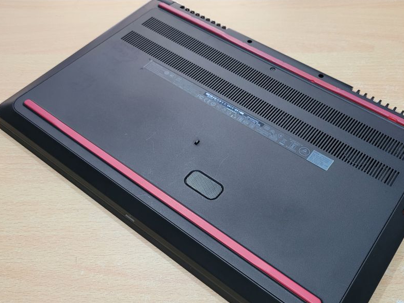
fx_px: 397
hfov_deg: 54.0
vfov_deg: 41.6
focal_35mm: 34
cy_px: 180
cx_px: 196
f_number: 1.8
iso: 250
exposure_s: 1/40
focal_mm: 5.4
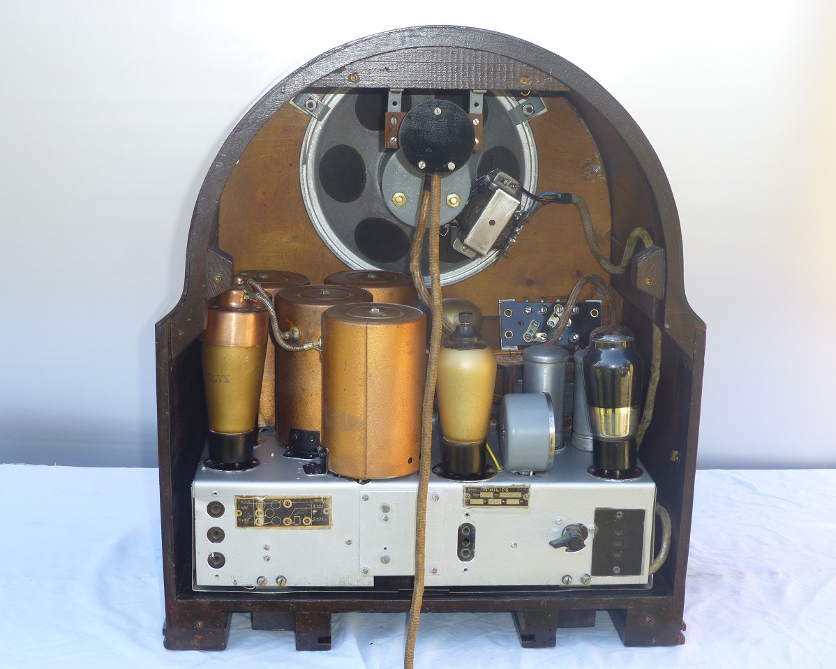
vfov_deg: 26.7
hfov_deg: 33.0
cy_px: 338
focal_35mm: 57
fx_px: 1411
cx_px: 422
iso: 100
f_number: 4.6
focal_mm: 9.7
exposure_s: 1/60
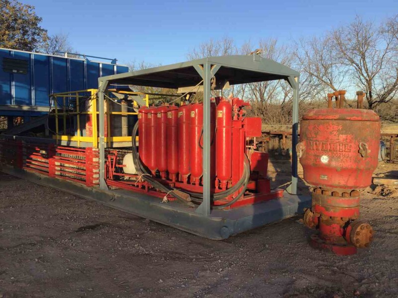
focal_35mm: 31
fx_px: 356
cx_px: 199
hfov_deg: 58.4
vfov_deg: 45.4
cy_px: 149
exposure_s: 1/485
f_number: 2.4
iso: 25
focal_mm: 3.3
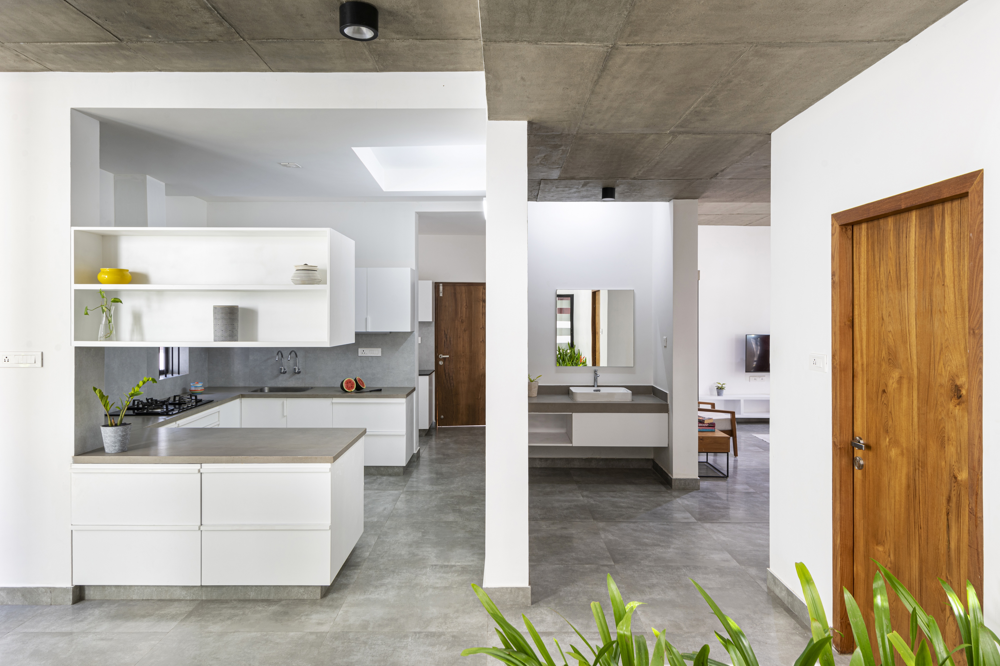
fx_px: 611
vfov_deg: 57.2
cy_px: 334
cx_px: 501
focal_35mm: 22
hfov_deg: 78.6
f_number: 11
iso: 100
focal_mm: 20
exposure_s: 1/5
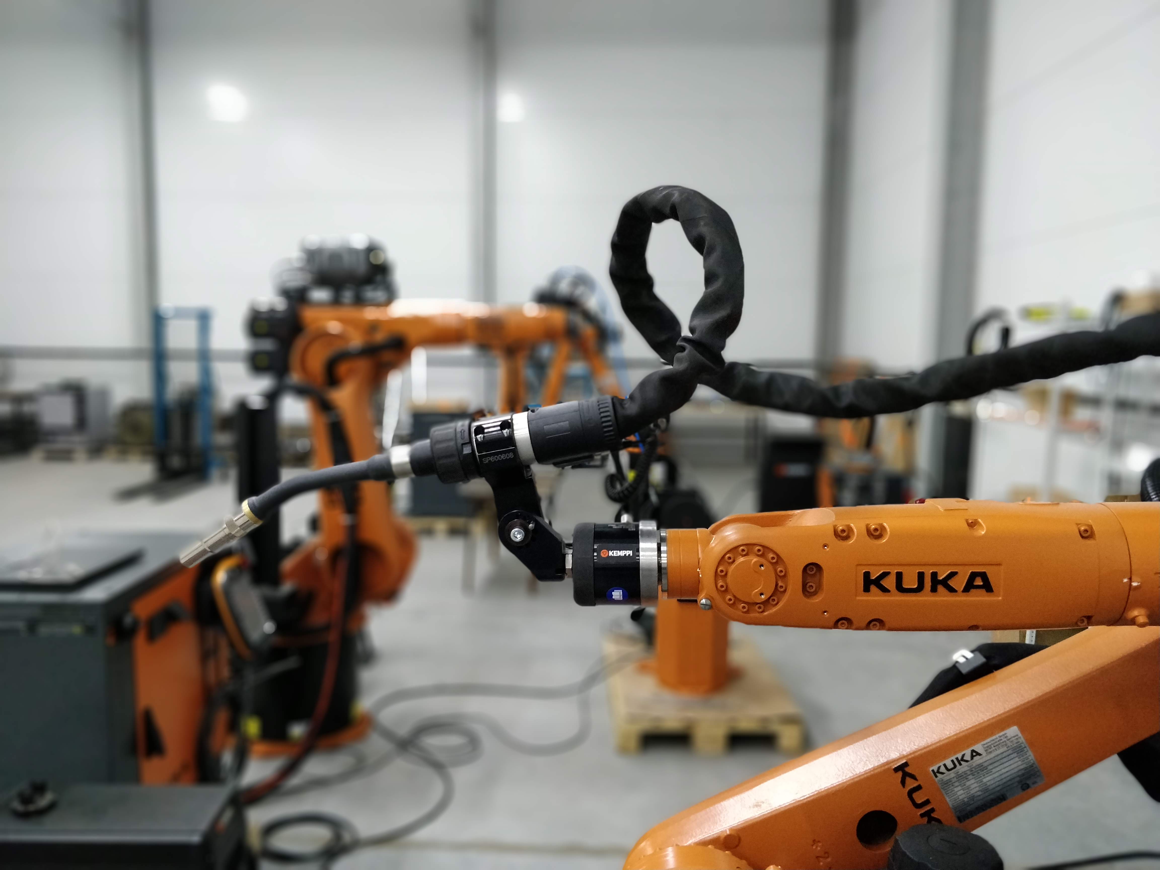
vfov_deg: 56.8
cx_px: 580
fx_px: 804
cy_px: 435
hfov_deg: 71.6
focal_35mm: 24
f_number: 1.7
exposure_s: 1/25
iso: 1250
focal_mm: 4.1
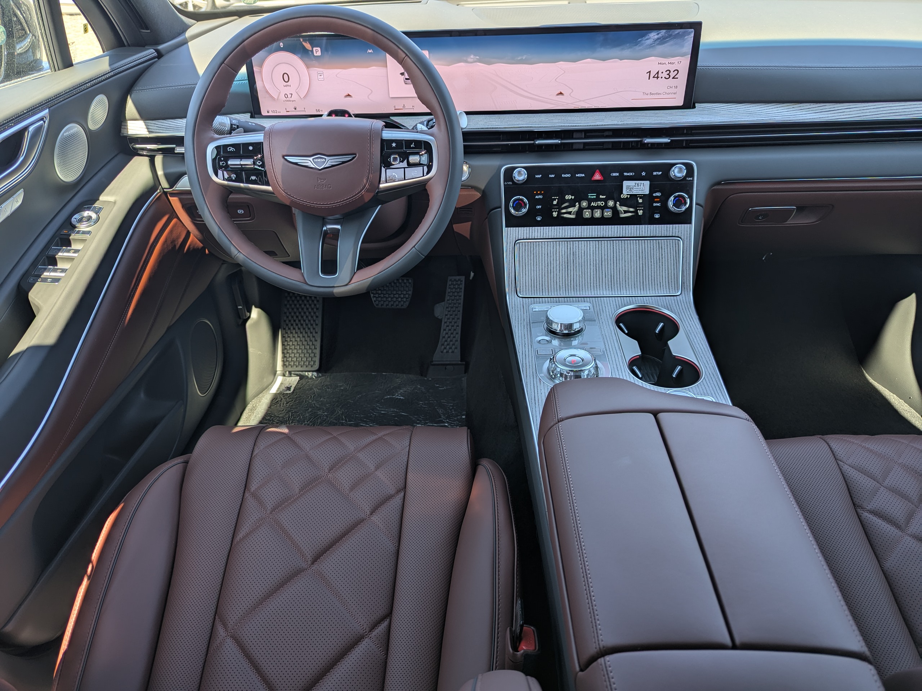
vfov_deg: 56.8
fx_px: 639
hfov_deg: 71.6
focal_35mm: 24
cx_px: 461
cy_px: 346
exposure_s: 1/182
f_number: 1.85
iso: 43
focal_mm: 6.81
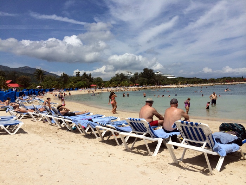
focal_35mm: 30
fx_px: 213
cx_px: 123
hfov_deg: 60.0
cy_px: 92
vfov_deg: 46.8
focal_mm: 4.12
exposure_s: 1/6849
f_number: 2.2
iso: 32
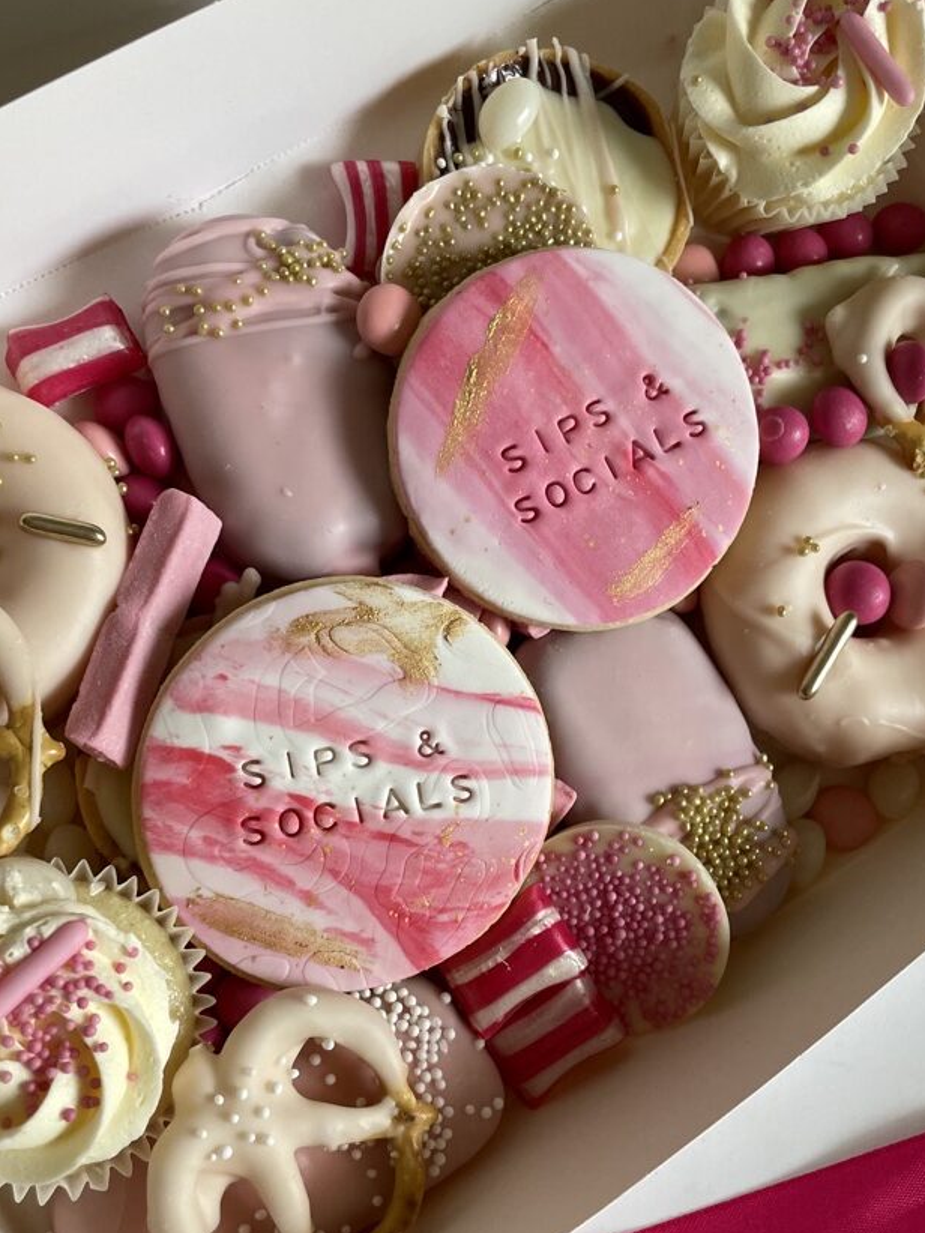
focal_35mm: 38
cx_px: 432
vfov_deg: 48.9
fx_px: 1354
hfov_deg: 37.7
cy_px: 677
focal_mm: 4.2
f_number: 1.6
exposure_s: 1/68
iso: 125
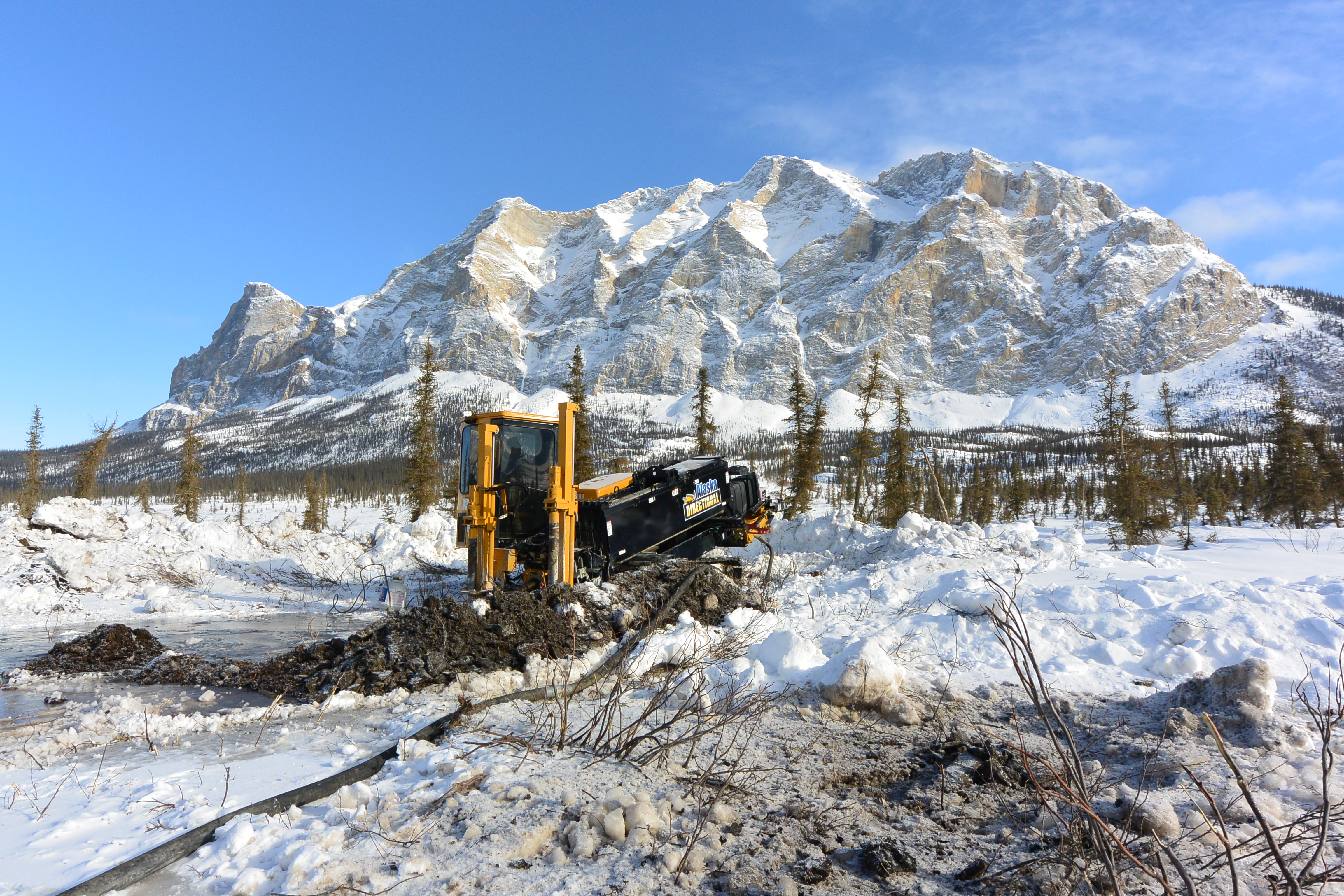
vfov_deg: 59.5
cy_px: 448
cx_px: 672
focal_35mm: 21
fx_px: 784
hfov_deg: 81.2
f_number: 5
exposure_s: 1/1250
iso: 160
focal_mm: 7.9
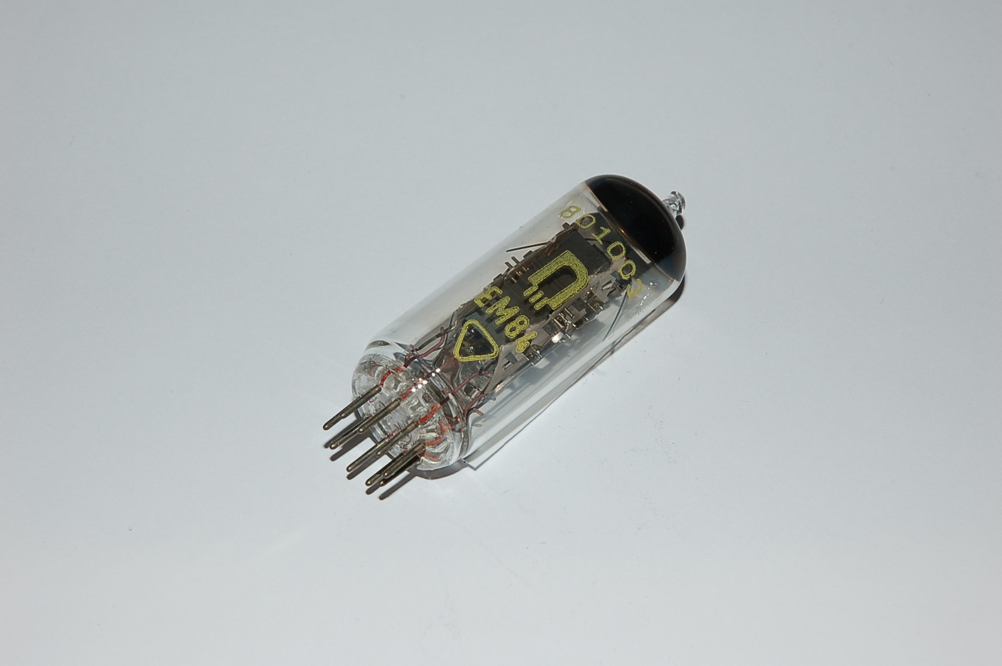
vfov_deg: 13.0
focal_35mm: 105
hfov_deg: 19.5
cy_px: 333
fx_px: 2920
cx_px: 501
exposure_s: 1/60
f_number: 16
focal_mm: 70
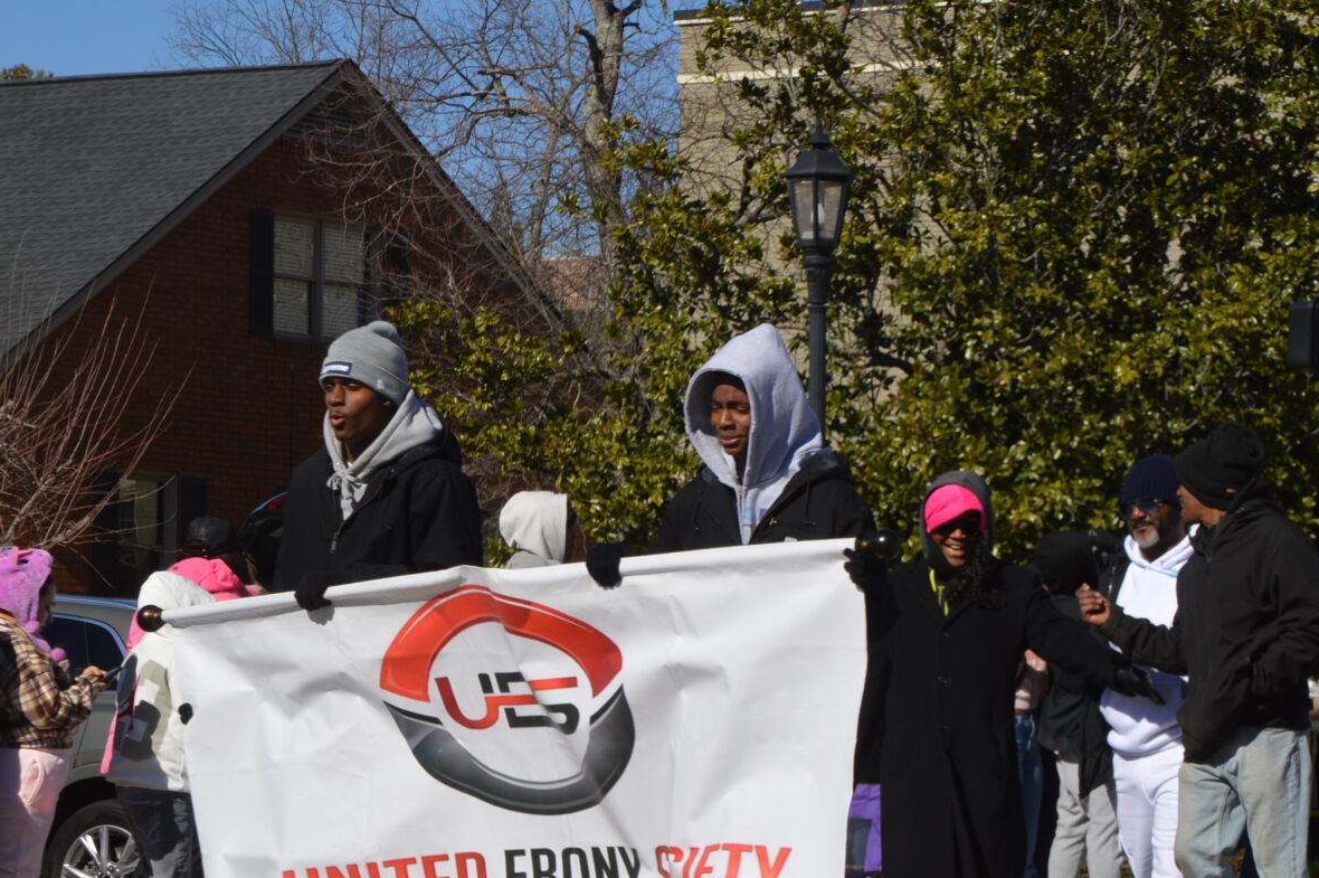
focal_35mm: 175
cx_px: 902
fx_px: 6407
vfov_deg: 7.8
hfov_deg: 11.7
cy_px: 621
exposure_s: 1/200
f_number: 14
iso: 100
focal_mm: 78
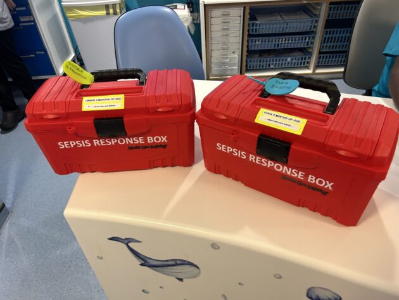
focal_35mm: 26
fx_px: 300
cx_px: 200
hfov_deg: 67.3
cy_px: 150
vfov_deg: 53.1
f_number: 1.5
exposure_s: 1/60
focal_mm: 5.7
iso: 250
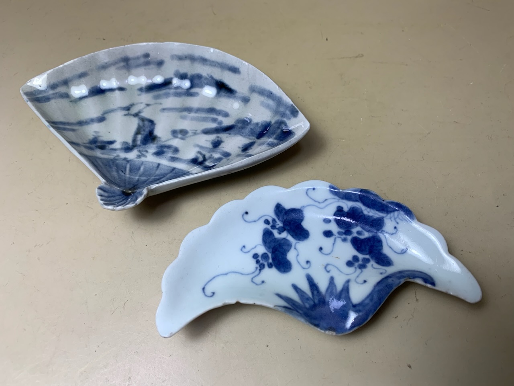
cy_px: 193
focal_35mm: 26
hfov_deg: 67.3
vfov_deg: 53.1
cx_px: 257
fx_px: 386
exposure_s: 1/100
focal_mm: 4.25
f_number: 1.8
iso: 40
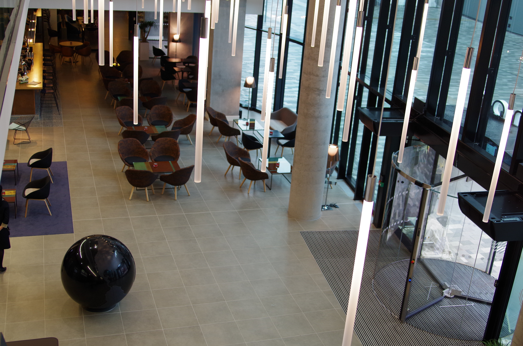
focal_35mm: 42
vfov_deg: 31.8
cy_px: 173
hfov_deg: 46.5
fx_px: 609
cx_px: 262
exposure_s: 1/60
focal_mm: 28
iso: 400
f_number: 2.8
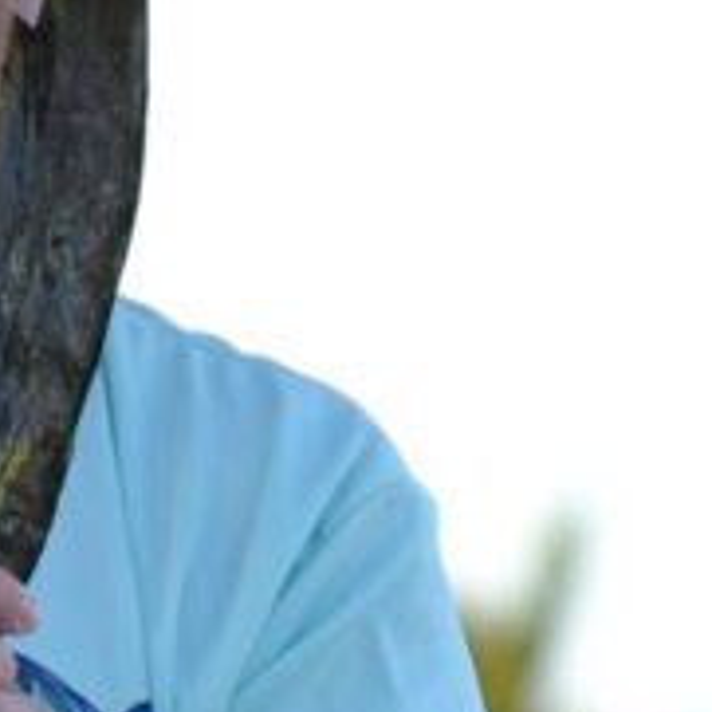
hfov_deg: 2.5
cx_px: -138
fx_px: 16522
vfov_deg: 2.5
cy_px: 1495
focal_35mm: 710
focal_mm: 70
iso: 400
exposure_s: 1/640
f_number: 3.2
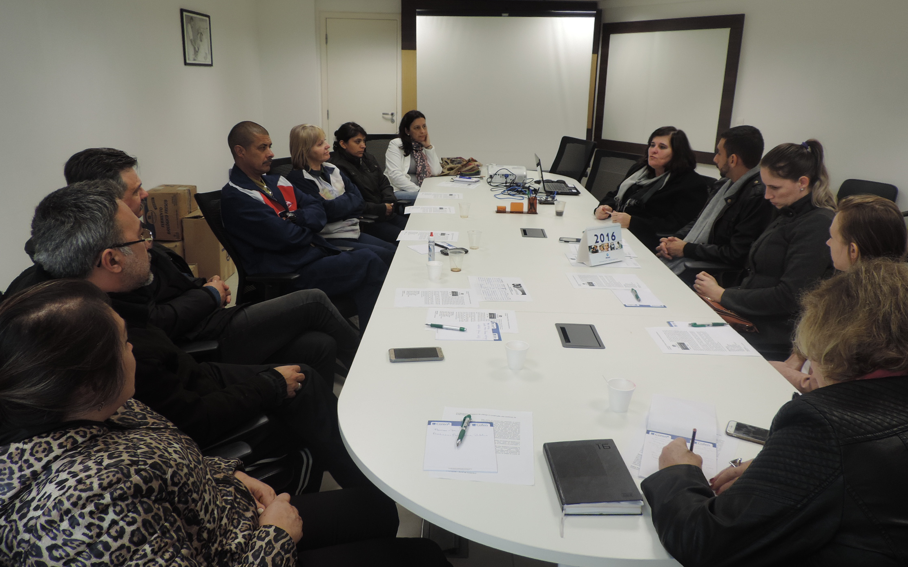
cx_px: 450
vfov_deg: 47.6
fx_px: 643
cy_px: 268
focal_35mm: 26
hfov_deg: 70.4
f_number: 3
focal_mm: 4.3
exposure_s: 1/30
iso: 90
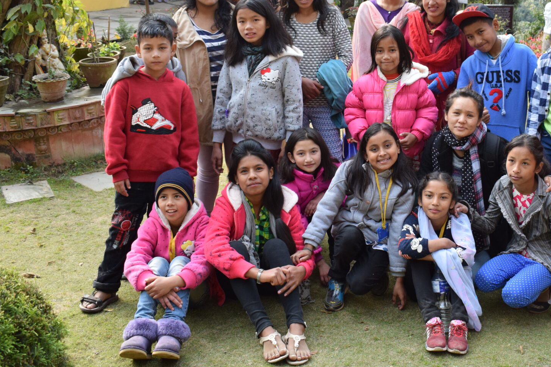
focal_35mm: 51
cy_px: 128
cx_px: 376
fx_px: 781
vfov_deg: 26.4
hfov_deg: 38.4
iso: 800
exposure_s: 1/200
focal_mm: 24
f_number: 6.3
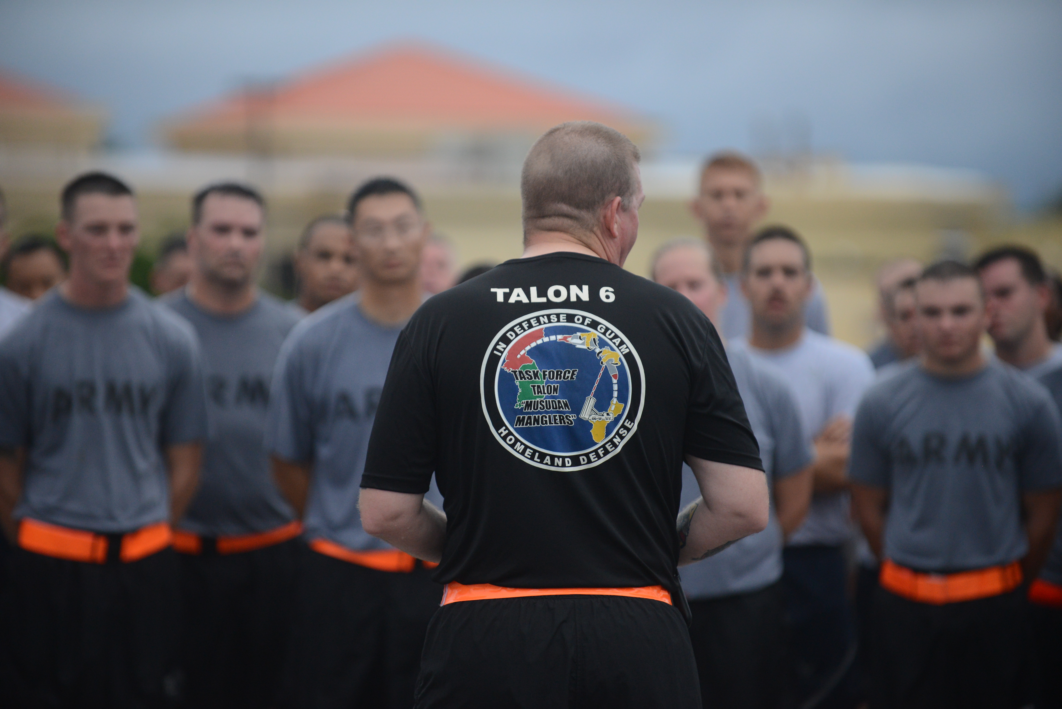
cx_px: 531
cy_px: 354
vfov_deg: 6.9
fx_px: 5902
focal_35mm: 200
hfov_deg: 10.3
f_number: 5
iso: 2000
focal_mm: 200
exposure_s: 1/1250
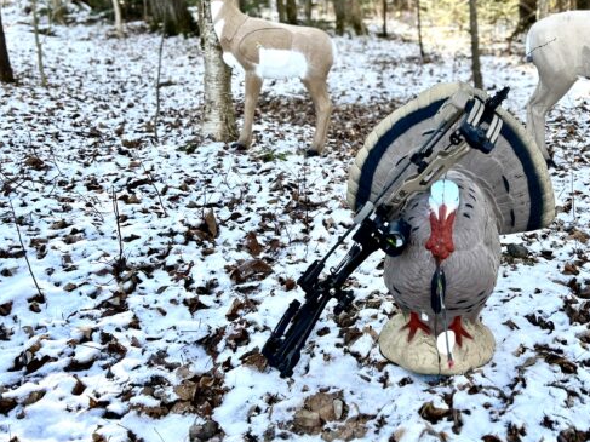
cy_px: 122
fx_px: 699
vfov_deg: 34.5
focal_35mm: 41
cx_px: 439
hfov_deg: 44.3
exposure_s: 1/314
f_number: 1.5
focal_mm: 5.7
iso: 50
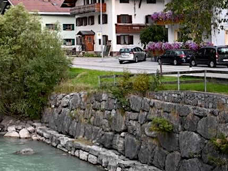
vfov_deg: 14.9
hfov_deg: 19.1
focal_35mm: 97
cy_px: -12
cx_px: -43
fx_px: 639
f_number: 4
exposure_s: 1/15
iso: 400
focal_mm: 36
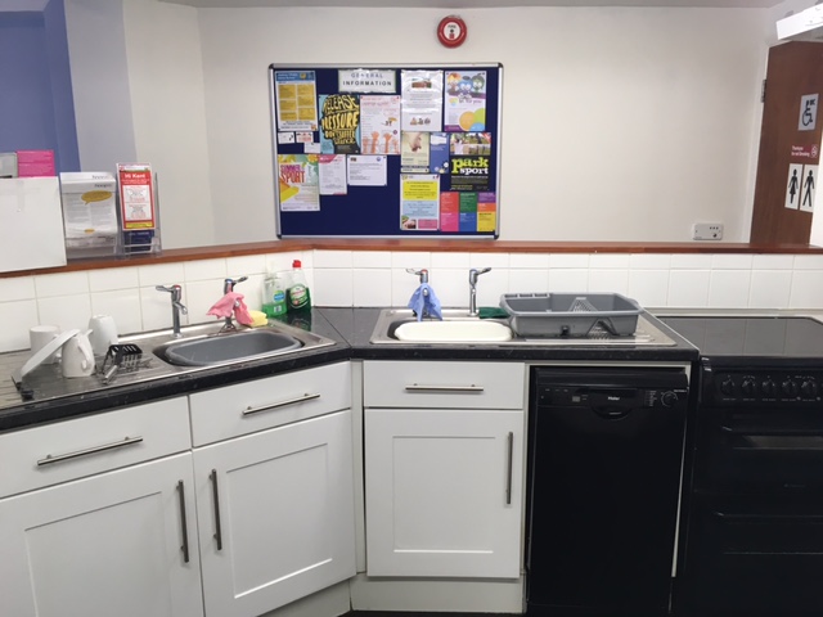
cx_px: 412
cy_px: 308
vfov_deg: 48.2
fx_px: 689
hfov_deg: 61.7
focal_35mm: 29
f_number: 2.2
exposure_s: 1/33
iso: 25
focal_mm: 4.15
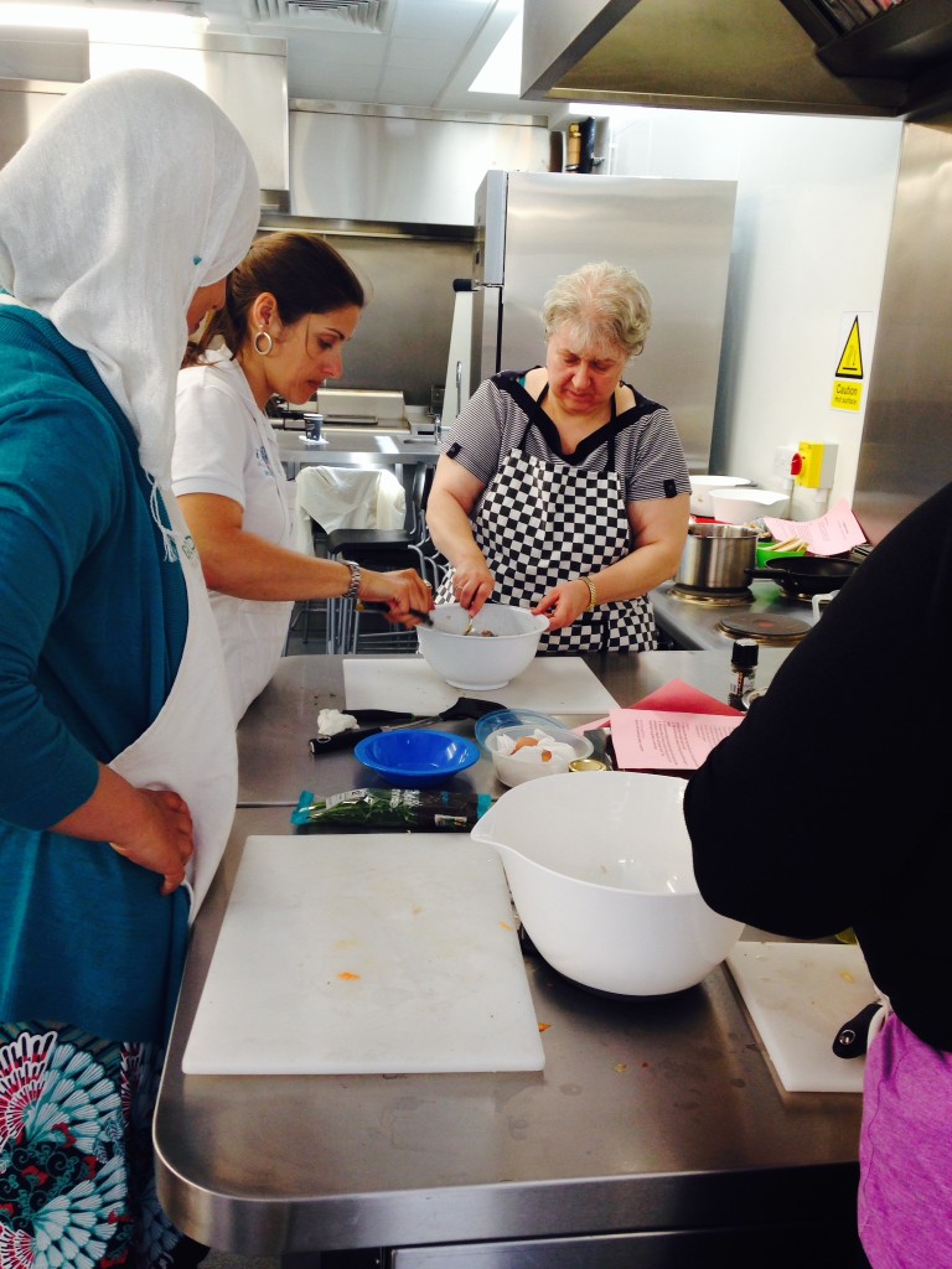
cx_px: 476
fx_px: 1210
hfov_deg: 42.9
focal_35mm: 33
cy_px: 634
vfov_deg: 55.4
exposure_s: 1/30
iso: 64
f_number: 2.4
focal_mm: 4.12
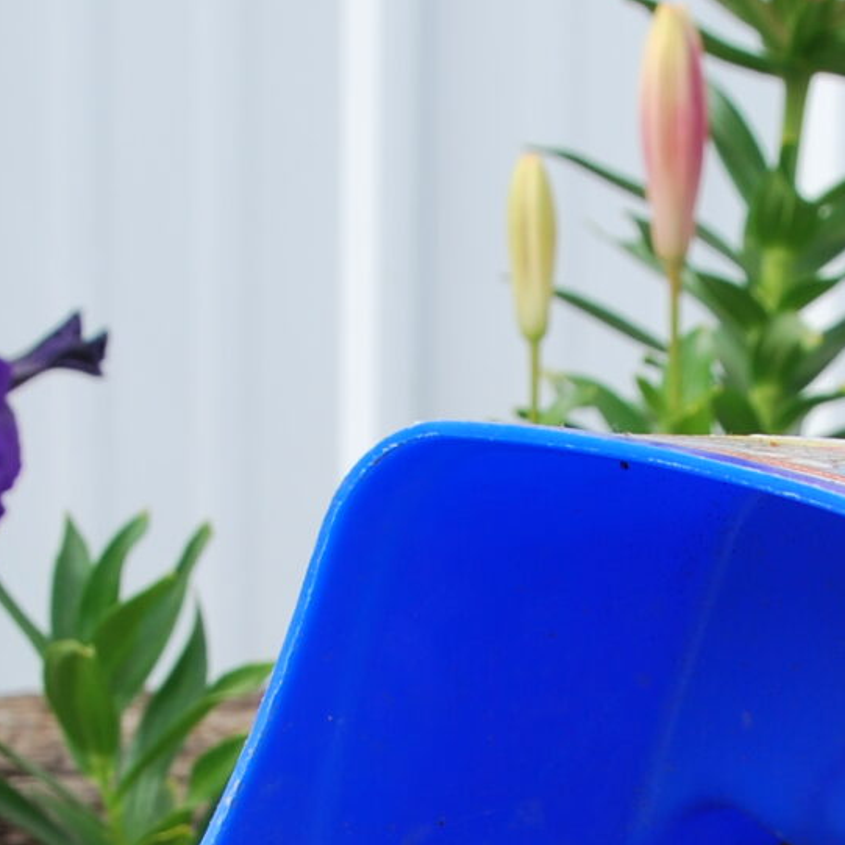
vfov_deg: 12.8
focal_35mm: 133
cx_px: 708
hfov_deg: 13.0
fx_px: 3673
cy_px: 986
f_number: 8
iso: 100
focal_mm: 22
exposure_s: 1/60
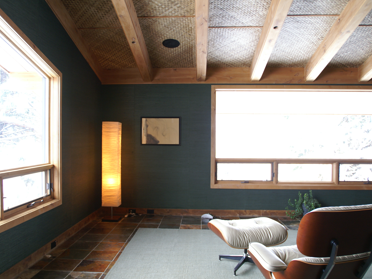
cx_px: 173
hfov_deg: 62.4
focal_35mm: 29
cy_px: 144
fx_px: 307
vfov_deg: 48.9
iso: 320
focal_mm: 17
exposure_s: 1/30
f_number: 2.8
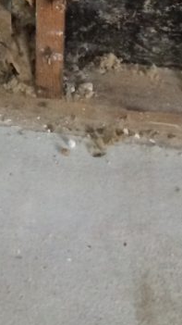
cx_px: -181
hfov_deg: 8.1
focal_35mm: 143
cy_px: -263
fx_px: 1229
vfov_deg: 13.5
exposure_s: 1/30
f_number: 2.2
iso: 200
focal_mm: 4.12
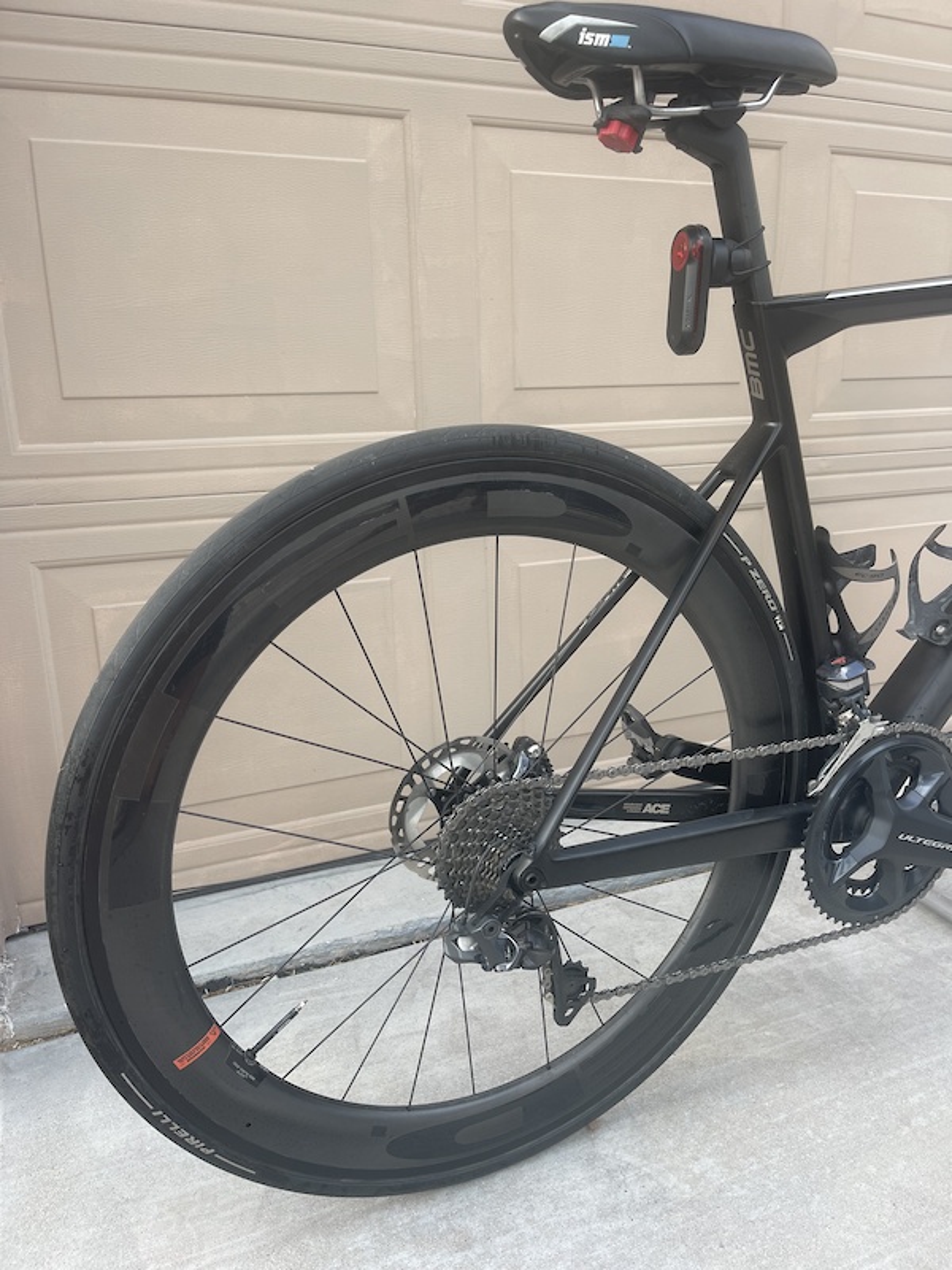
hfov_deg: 53.1
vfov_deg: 67.3
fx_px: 953
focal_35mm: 26
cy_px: 635
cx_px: 476
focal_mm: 5.1
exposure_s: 1/135
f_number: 1.6
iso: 32
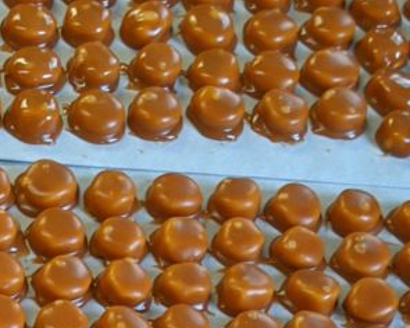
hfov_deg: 13.3
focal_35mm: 137
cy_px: 721
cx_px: -202
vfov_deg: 10.1
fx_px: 1662
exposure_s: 1/40
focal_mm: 4.44
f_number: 1.8
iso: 91
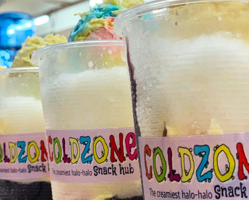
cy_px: 99
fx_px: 619
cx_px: 117
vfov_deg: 18.3
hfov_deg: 22.7
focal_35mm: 84
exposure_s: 1/60
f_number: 2.4
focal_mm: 6
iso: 250
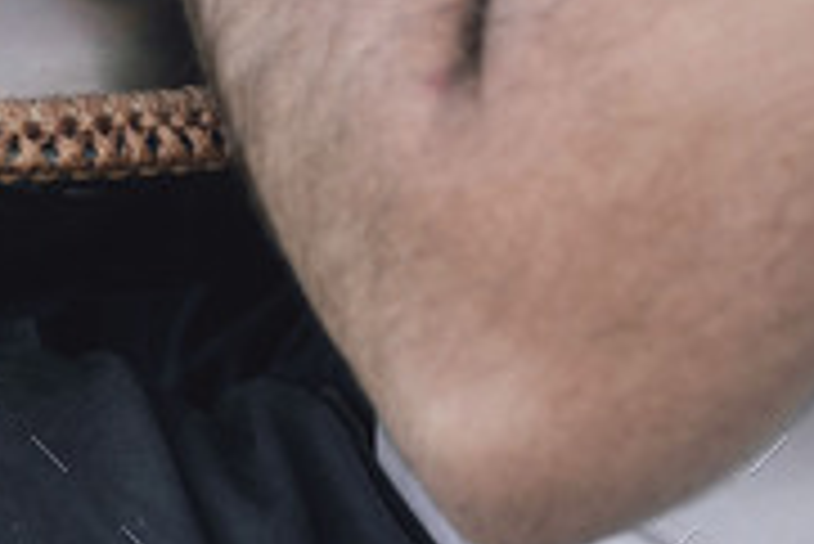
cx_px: -288
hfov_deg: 12.2
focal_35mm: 163
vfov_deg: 8.2
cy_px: -324
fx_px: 3688
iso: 400
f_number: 3.5
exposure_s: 1/800
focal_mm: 50
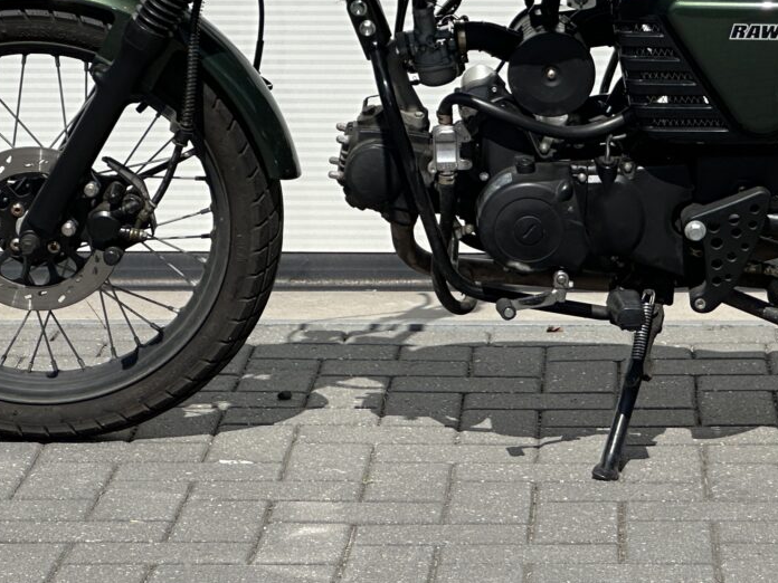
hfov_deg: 11.6
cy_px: 6
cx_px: 577
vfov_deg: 8.7
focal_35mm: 170
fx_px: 3821
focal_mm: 9
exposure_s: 1/1815
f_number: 2.8
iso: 32
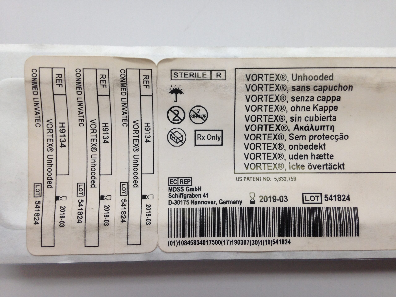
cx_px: 198
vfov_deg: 42.9
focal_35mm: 33
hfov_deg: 55.4
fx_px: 378
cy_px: 148
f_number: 2.4
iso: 50
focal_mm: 4.12
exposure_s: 1/40
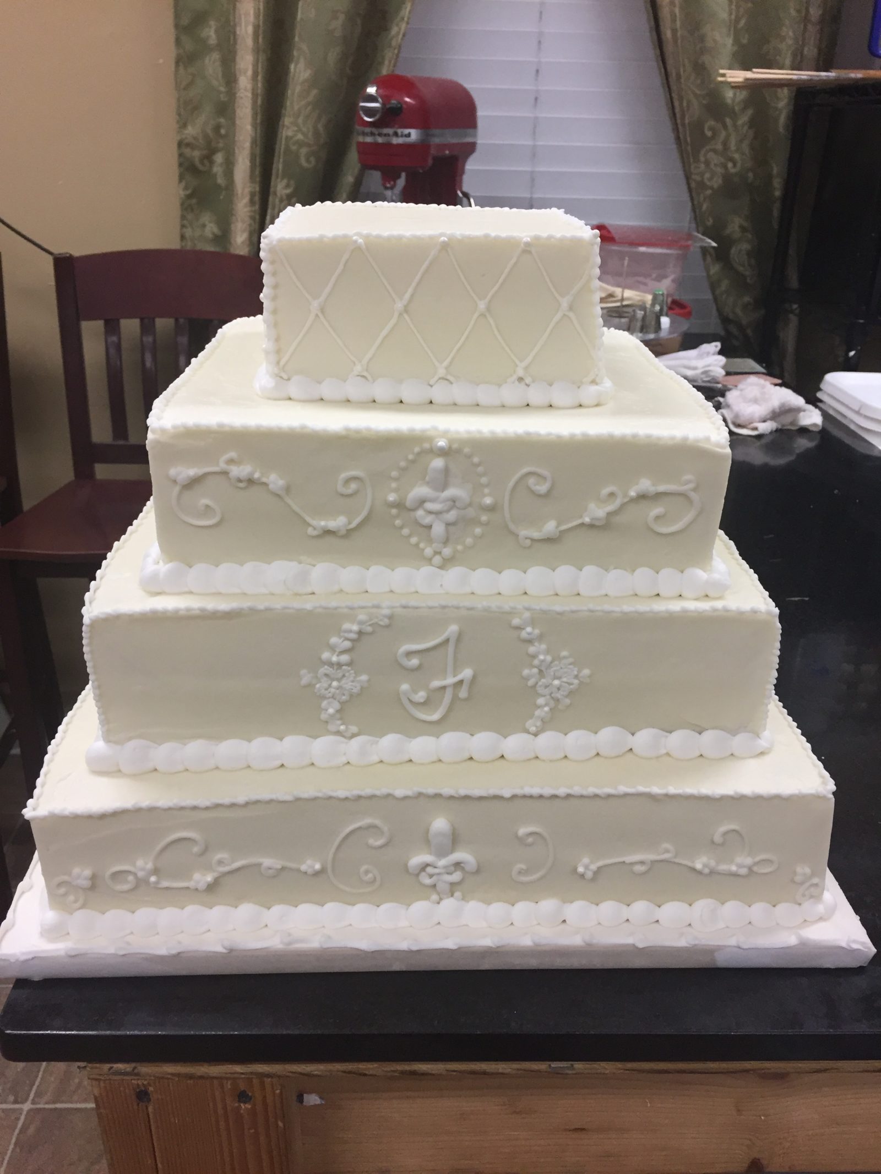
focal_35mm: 29
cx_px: 440
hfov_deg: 48.2
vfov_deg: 61.7
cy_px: 587
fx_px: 984
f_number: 2.2
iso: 50
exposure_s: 1/30
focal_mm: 4.15
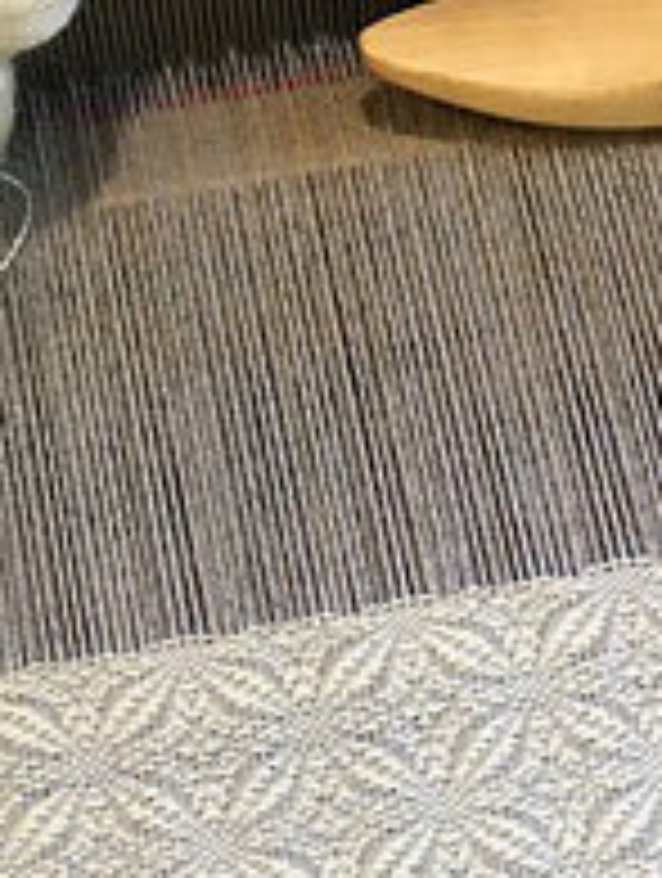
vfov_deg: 19.9
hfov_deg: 15.6
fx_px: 2414
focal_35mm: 95
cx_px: 279
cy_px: 901
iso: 40
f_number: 2.2
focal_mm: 4.15
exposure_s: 1/30
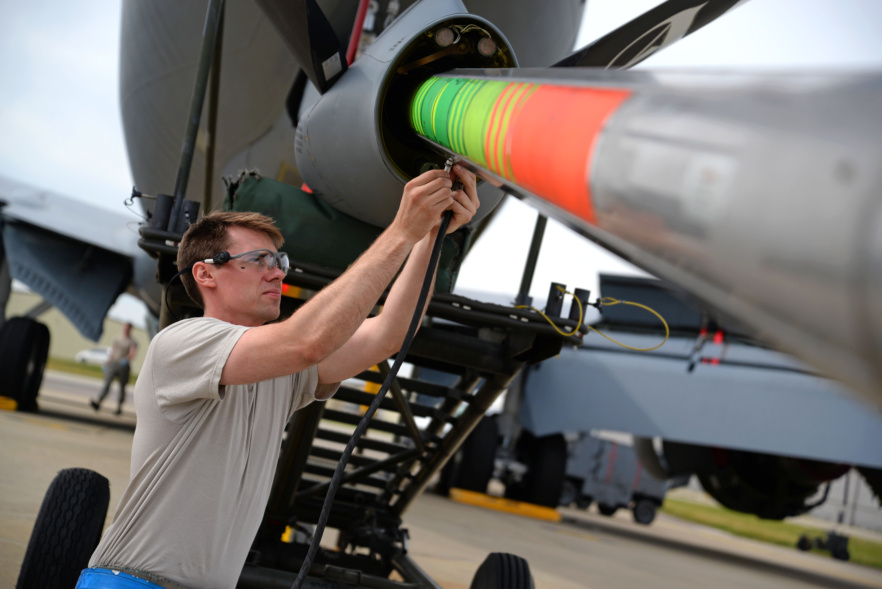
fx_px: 2083
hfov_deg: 23.9
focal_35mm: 85
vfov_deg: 16.1
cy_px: 294
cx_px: 441
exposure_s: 1/1250
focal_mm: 85
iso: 250
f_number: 4.5
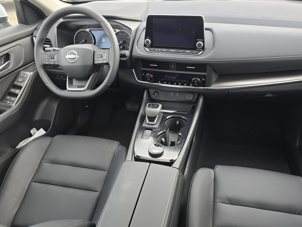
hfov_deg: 67.3
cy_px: 119
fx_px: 227
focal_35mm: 26
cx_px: 154
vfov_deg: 53.0
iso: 100
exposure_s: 1/180
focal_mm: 6.3
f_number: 1.7
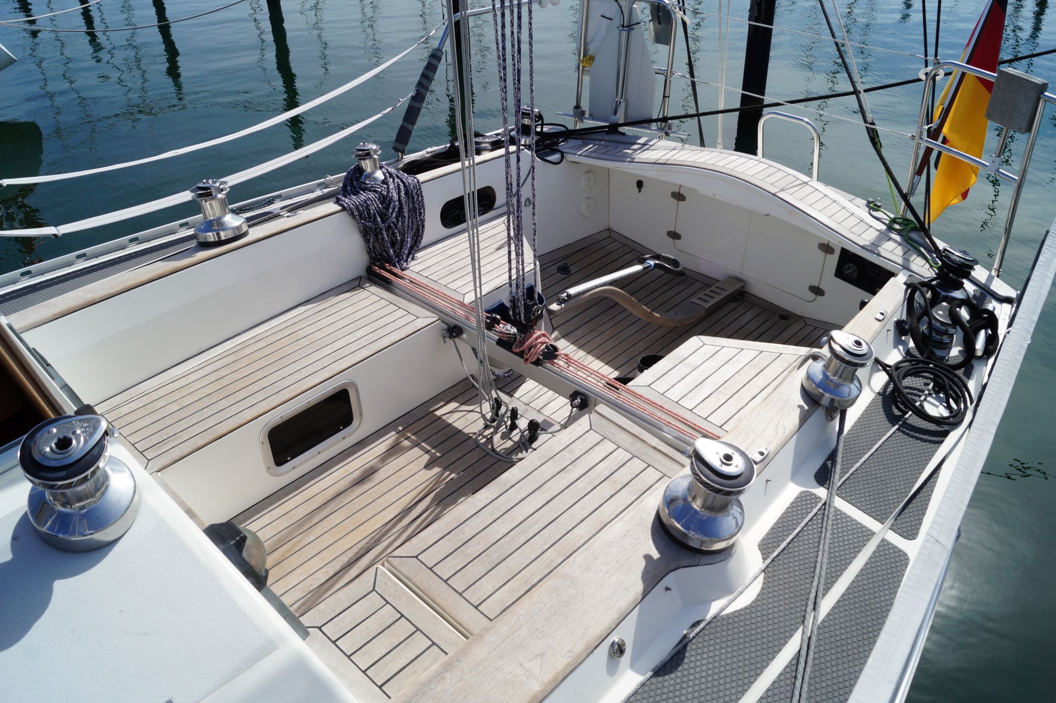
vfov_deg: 47.9
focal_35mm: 27
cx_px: 528
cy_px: 352
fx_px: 792
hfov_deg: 67.4
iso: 100
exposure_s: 1/250
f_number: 10
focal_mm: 18
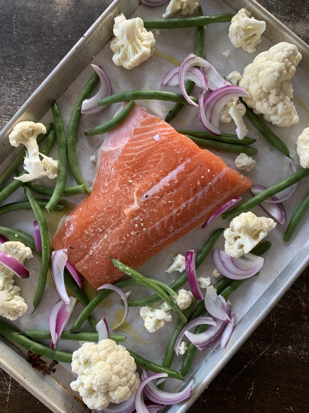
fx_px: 309
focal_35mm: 26
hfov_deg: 53.1
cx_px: 154
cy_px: 206
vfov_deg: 67.3
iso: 320
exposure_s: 1/60
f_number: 1.8
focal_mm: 4.25
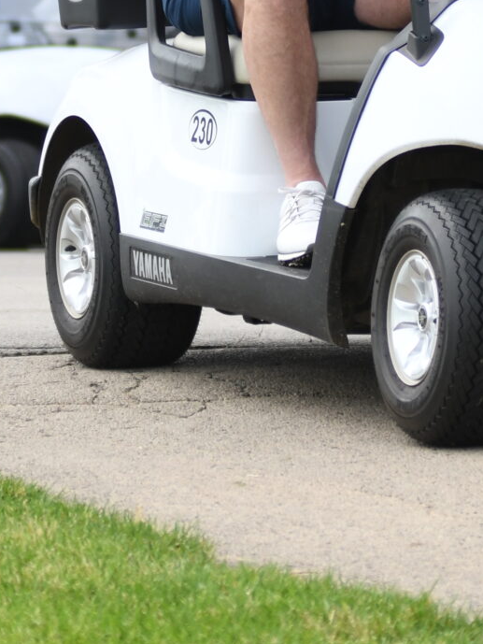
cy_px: 83
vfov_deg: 5.8
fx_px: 6379
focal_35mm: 343
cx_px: 315
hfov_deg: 4.3
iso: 400
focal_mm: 80
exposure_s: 1/4000
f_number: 2.8
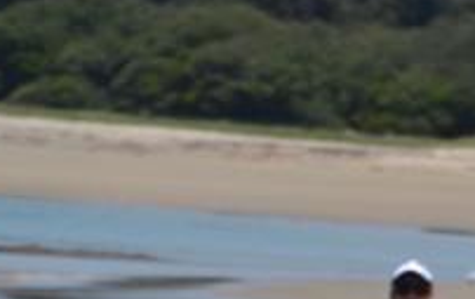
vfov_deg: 1.2
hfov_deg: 1.8
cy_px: 610
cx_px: 863
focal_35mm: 1142
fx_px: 14808
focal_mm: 140
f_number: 6.3
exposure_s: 1/640
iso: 100
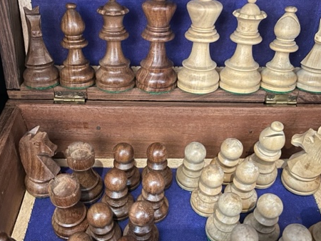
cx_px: 146
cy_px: 120
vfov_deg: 38.6
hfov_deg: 50.1
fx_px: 343
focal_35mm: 37
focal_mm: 5.1
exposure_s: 1/17
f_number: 1.6
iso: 640
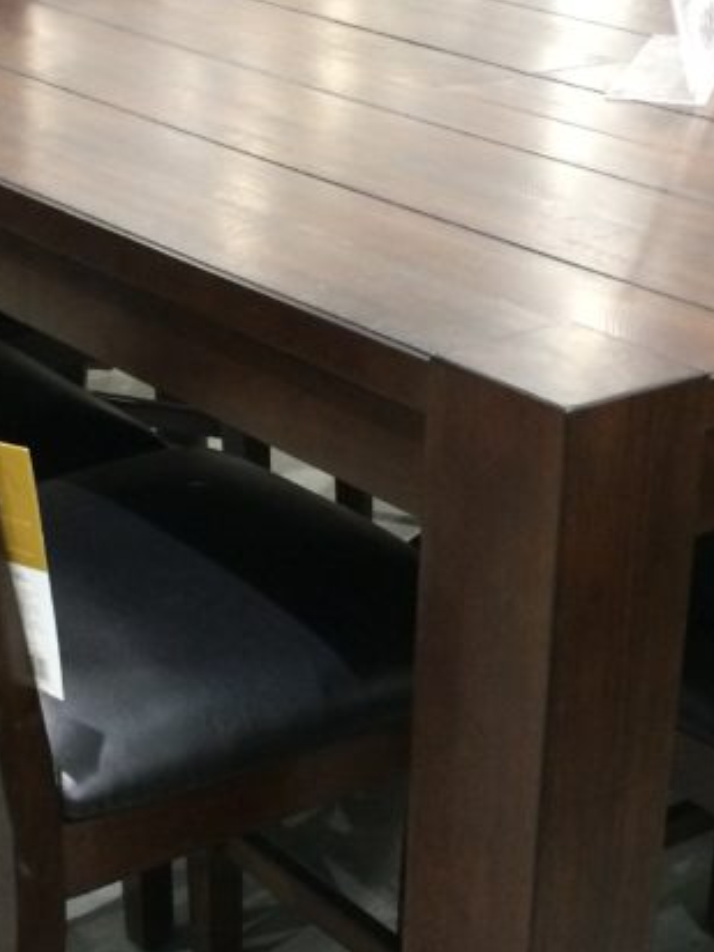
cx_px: 464
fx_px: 1980
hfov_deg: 20.4
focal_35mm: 72
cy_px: 513
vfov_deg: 27.0
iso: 250
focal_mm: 4.15
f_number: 2.2
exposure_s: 1/33
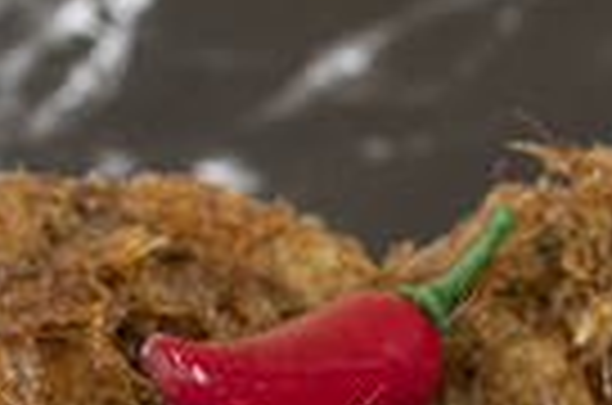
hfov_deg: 5.3
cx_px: 842
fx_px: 6623
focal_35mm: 390
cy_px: 790
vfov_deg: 3.5
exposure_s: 1/5
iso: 100
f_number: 14
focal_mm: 89.8
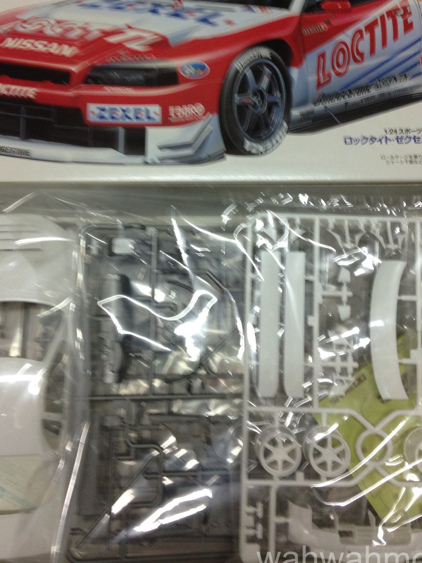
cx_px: 233
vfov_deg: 43.6
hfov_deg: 33.6
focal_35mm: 43
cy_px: 217
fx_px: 699
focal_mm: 4.13
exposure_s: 1/20
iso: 125
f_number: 2.4
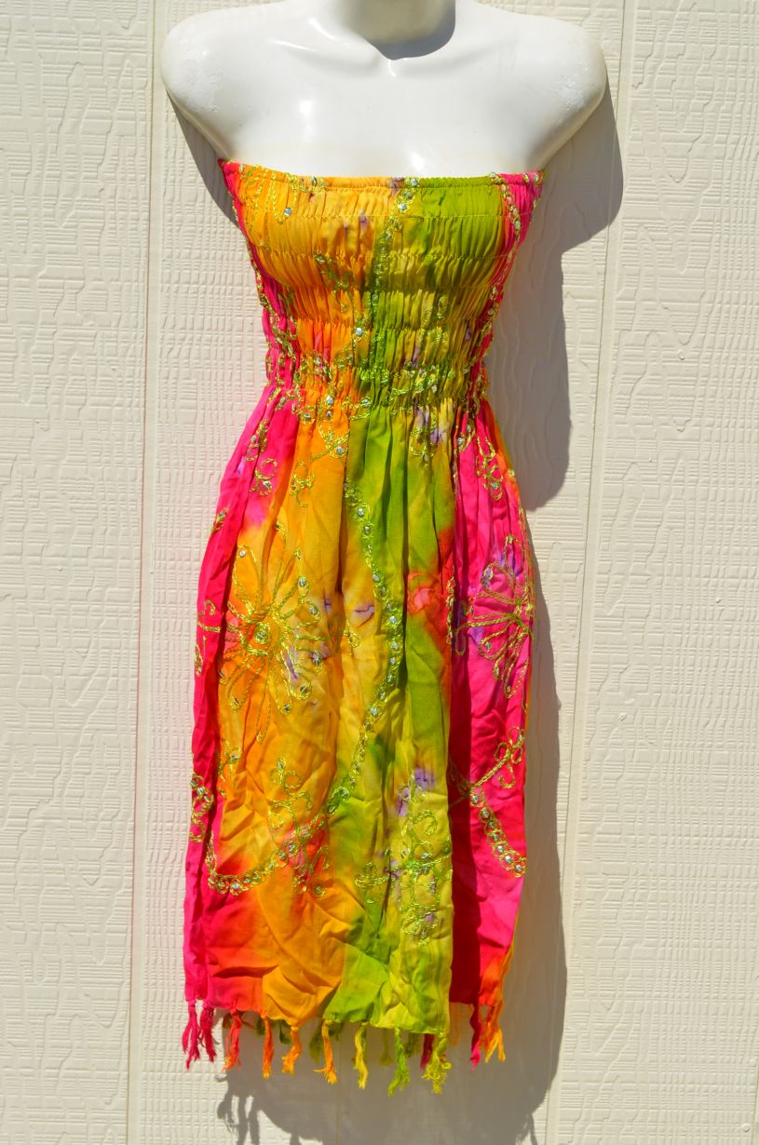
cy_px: 572
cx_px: 380
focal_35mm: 82
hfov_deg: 16.5
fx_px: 2620
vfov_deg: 24.7
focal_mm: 55
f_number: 10
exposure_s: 1/400
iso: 100
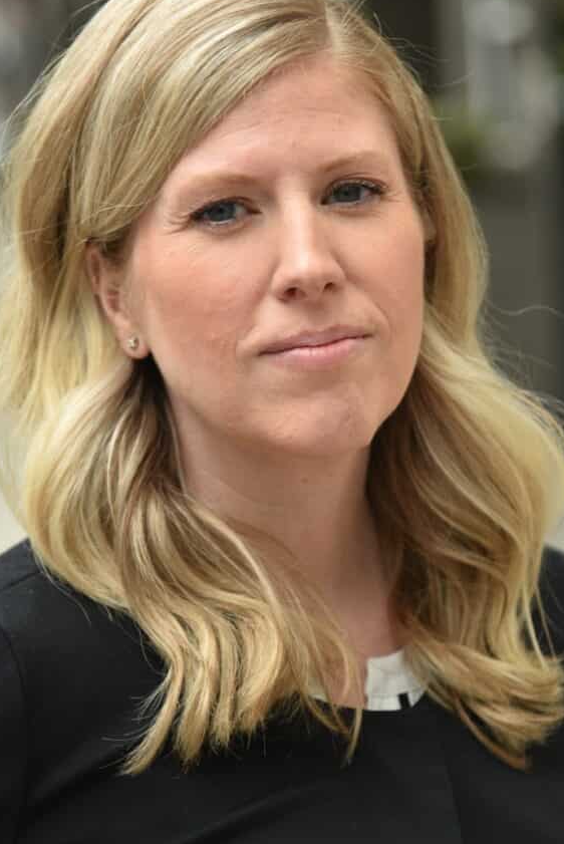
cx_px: 236
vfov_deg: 12.5
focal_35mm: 164
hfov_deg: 8.4
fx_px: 3847
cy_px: 371
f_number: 4
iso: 160
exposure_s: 1/250
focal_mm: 120
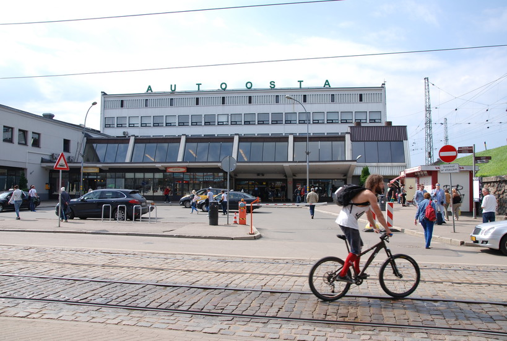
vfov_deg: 41.9
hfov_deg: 59.4
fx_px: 445
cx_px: 254
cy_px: 170
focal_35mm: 32
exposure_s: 1/250
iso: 100
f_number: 8
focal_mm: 21
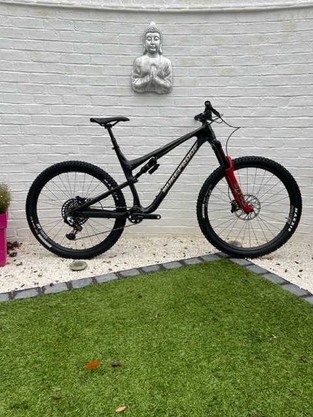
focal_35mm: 26
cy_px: 208
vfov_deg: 67.3
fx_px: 313
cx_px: 156
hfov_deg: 53.1
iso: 50
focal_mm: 5.7
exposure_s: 1/646
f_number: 1.5
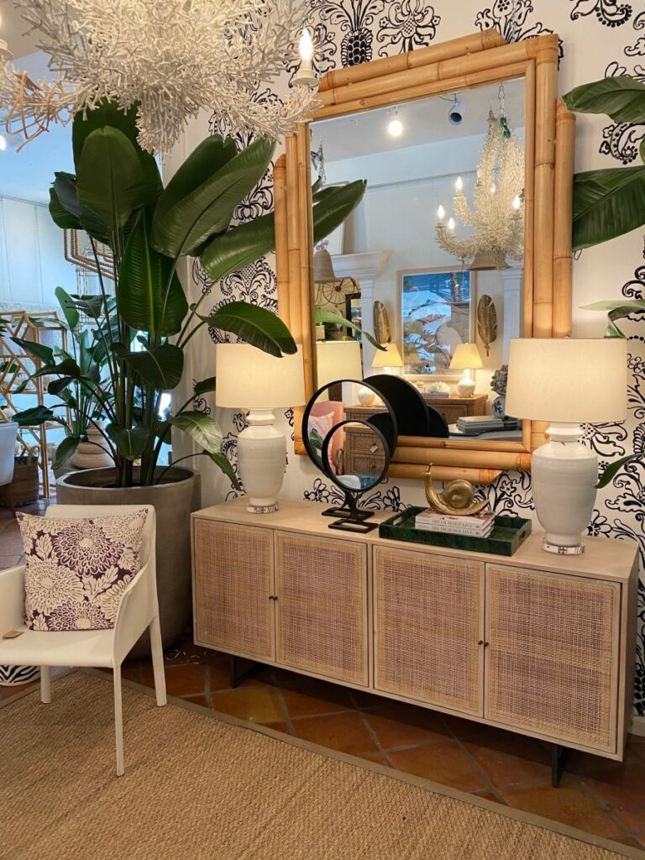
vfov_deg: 67.3
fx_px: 646
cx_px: 322
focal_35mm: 26
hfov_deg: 53.1
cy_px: 430
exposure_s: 1/60
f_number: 1.8
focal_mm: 4.25
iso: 125
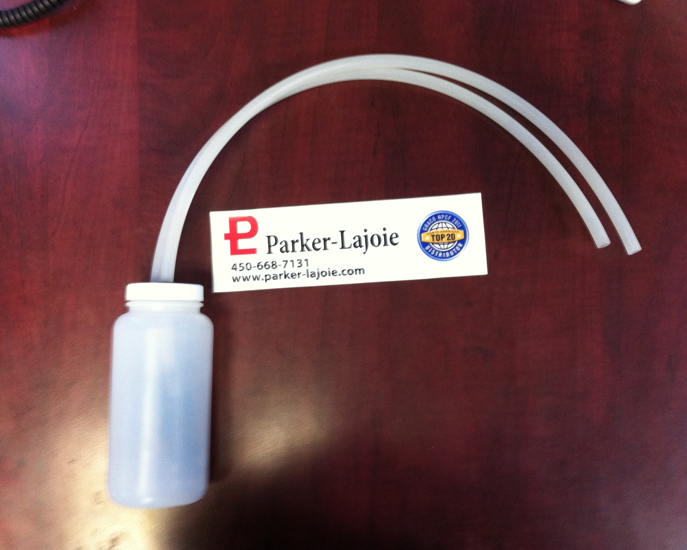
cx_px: 323
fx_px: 752
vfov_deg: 40.1
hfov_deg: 49.1
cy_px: 272
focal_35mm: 37
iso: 160
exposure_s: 1/15
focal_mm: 3.85
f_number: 2.8
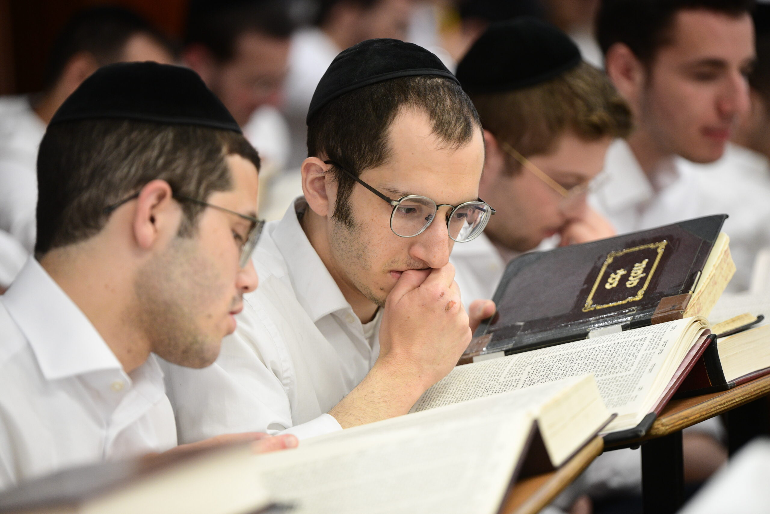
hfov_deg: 12.1
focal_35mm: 170
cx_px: 385
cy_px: 257
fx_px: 3636
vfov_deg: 8.1
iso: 2000
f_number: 2.8
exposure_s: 1/800
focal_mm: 170
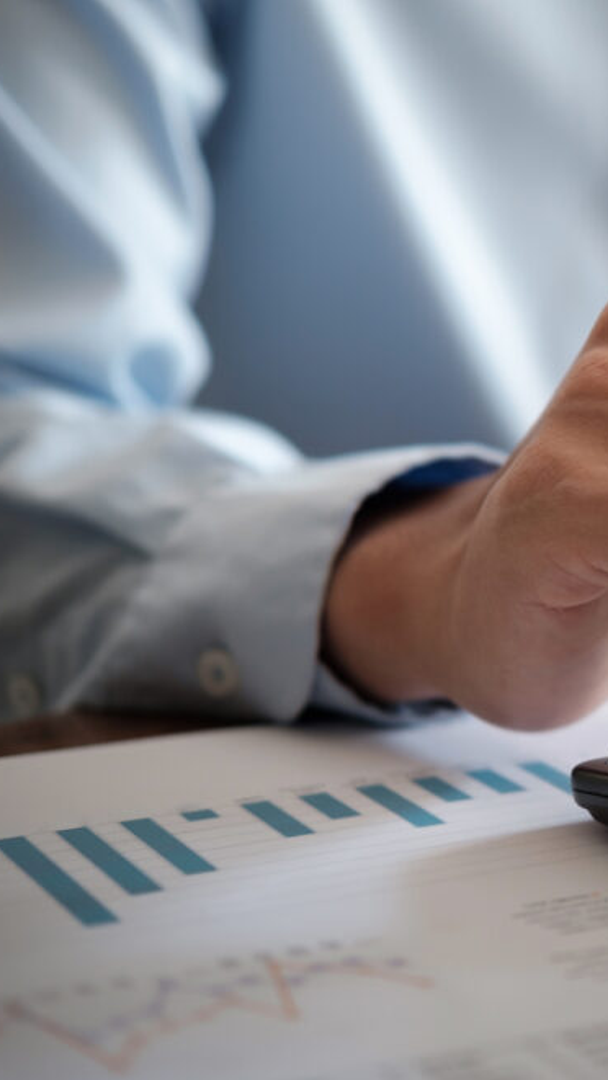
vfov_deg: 24.7
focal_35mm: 86
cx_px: 801
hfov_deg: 13.5
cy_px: 542
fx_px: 2464
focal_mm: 35
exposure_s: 1/60
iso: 200
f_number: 2
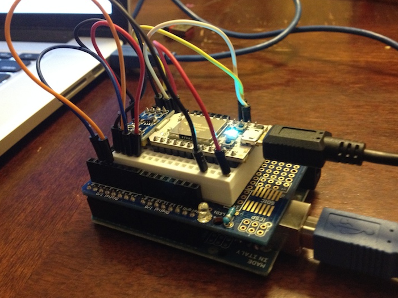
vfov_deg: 36.0
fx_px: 460
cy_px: 149
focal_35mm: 40
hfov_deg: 46.8
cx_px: 204
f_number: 2.4
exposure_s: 1/17
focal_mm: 4.28
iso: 400
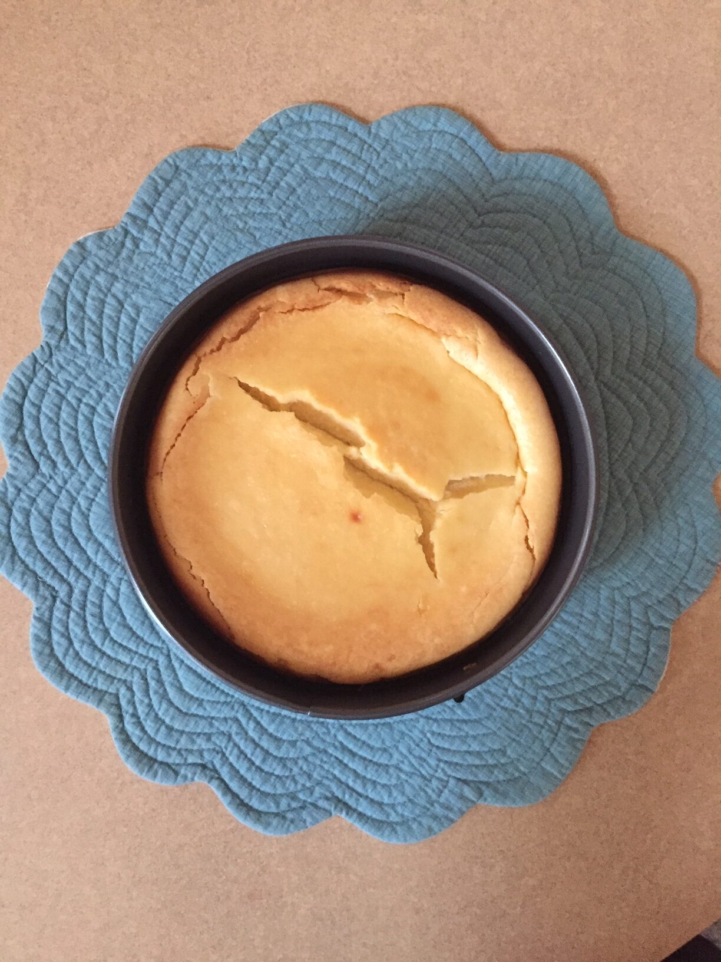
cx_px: 360
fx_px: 805
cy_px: 481
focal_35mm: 29
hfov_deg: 48.2
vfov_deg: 61.7
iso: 400
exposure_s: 1/15
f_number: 2.2
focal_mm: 4.15
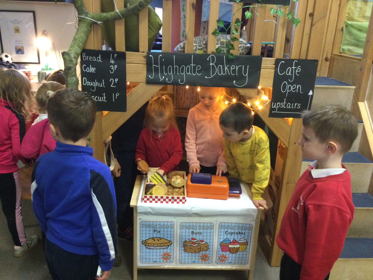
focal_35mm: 31
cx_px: 186
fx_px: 334
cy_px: 140
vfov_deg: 45.4
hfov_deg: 58.4
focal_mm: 3.3
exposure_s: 1/17
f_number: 2.4
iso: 200
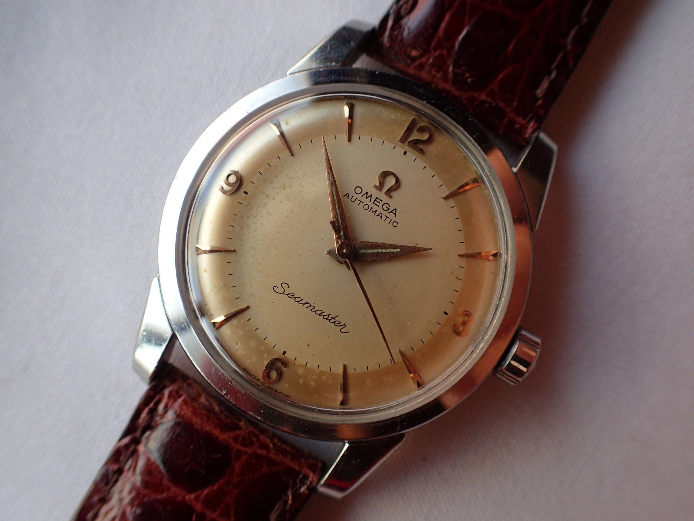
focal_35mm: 30
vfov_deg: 46.8
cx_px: 347
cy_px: 260
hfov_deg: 60.0
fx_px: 601
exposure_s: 1/125
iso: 125
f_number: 2.3
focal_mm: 5.5
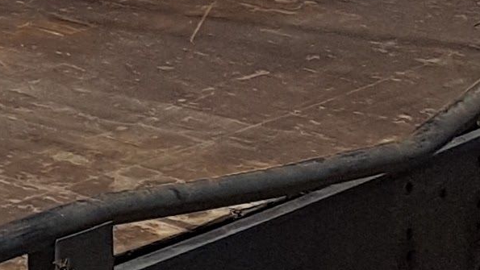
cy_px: -792
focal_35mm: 192
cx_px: -1088
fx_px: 2444
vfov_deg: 5.5
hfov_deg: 8.7
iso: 40
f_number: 1.7
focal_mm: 4.2
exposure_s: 1/5184
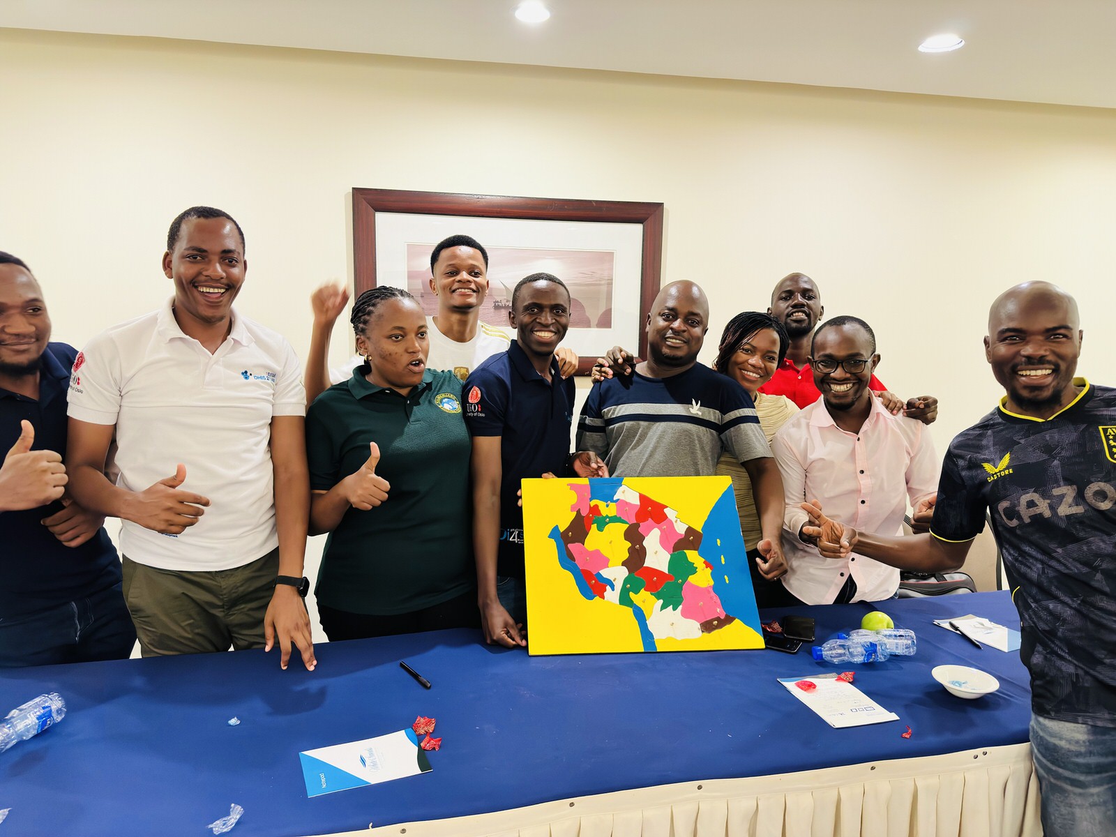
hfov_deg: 71.6
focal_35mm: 24
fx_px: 774
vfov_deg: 56.8
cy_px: 418
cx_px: 558
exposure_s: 1/51
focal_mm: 6.86
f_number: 1.78
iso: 320
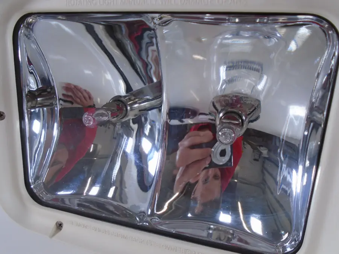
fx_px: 255
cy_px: 127
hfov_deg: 67.3
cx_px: 170
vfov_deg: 53.1
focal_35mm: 26
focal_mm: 4.6
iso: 100
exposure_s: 1/100
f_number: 3.2
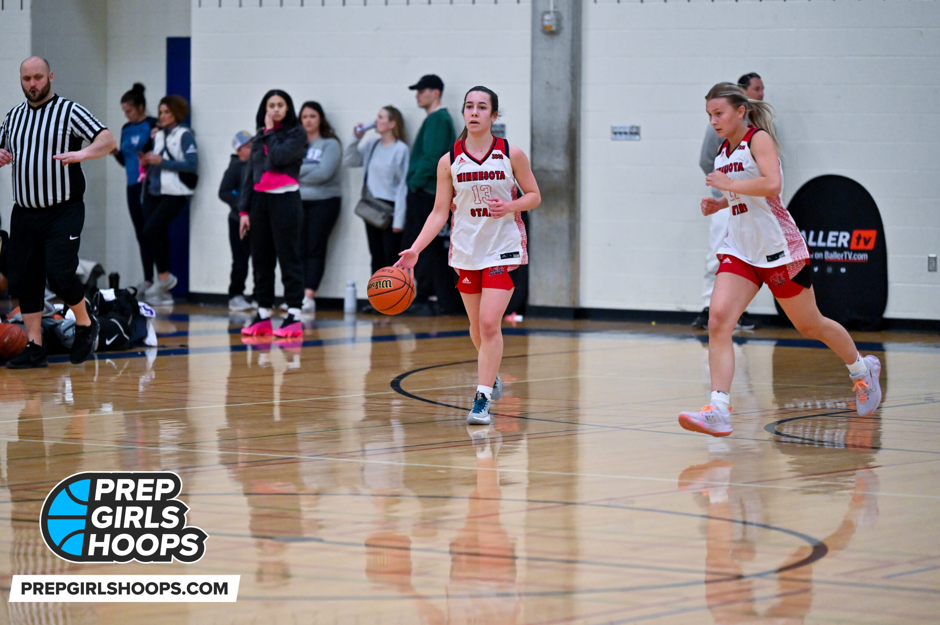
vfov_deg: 8.8
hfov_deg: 13.3
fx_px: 4044
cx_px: 470
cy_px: 312
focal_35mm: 155
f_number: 2.8
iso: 5000
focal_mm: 155
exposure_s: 1/1250
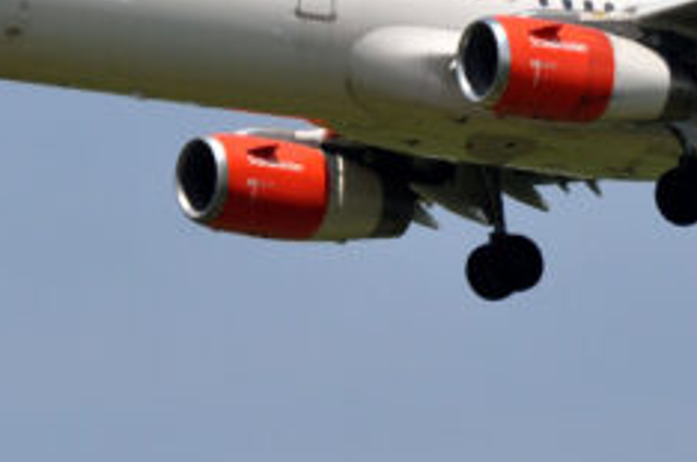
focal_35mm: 1044
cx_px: 590
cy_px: 75
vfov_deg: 1.3
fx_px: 20172
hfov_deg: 2.0
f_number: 8
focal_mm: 240
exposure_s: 1/1600
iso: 320
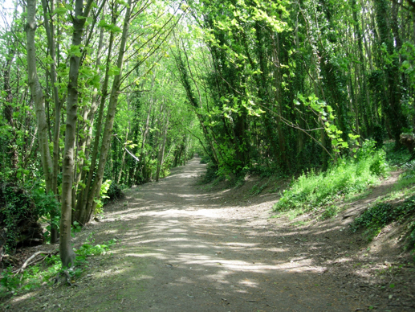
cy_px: 156
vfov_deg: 37.7
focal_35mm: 38
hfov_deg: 49.0
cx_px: 208
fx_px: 456
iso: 64
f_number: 2.8
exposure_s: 1/152
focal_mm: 7.8
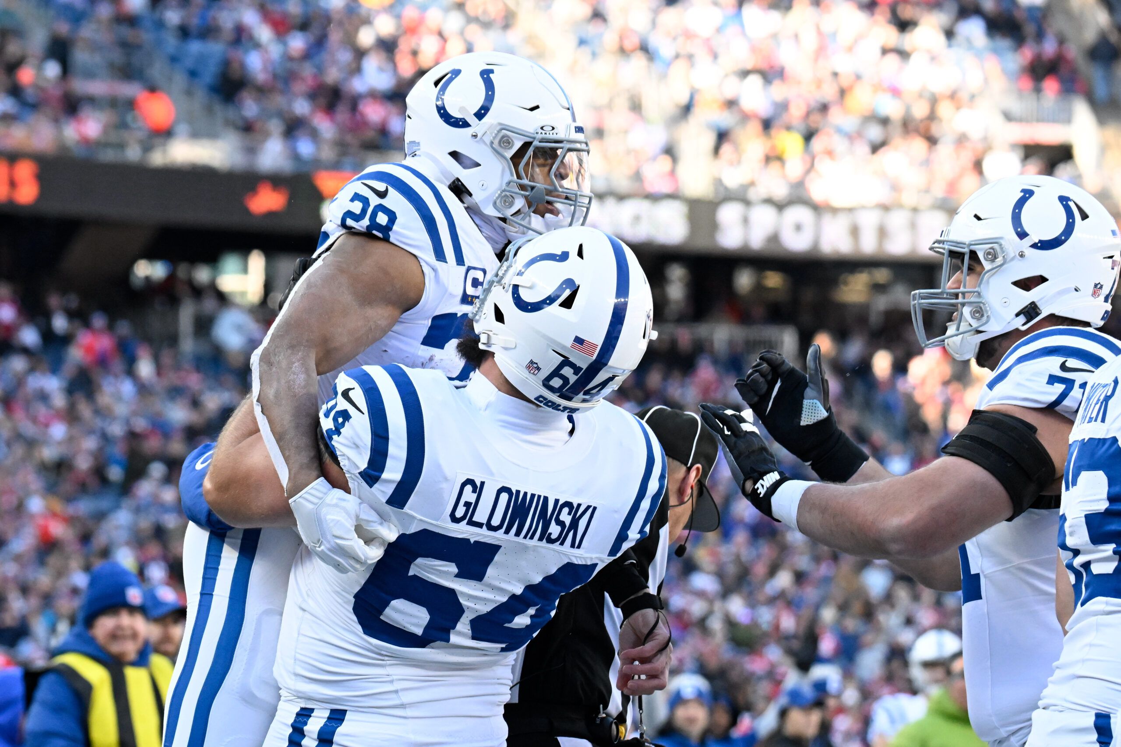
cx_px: 560
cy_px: 374
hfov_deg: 11.4
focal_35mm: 180
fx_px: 5605
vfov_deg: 7.6
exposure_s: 1/2000
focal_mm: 180
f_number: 6.3
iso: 5600
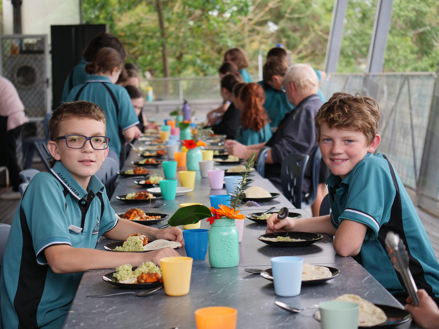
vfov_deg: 18.0
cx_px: 220
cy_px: 164
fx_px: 1040
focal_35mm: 82
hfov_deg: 23.8
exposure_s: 1/200
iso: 200
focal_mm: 41
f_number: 2.8
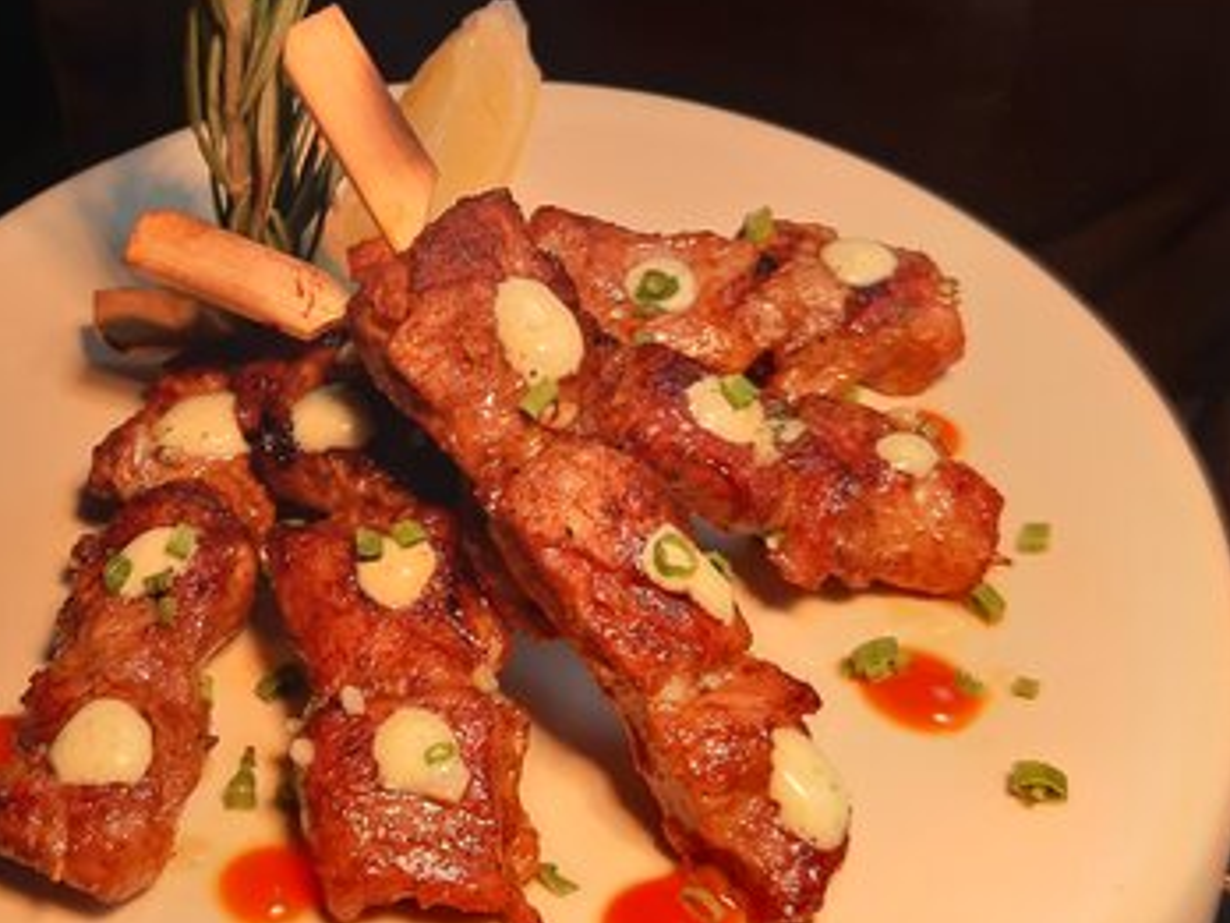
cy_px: 389
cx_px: 445
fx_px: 2203
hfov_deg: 31.0
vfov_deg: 23.6
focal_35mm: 62
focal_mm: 3.93
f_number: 1.7
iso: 50
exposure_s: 1/100
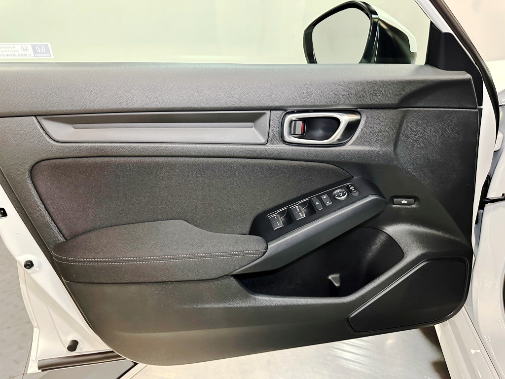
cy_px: 190
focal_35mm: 24
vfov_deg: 56.8
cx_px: 252
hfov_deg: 71.6
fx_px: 350
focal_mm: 6.86
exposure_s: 1/60
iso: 800
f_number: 1.78
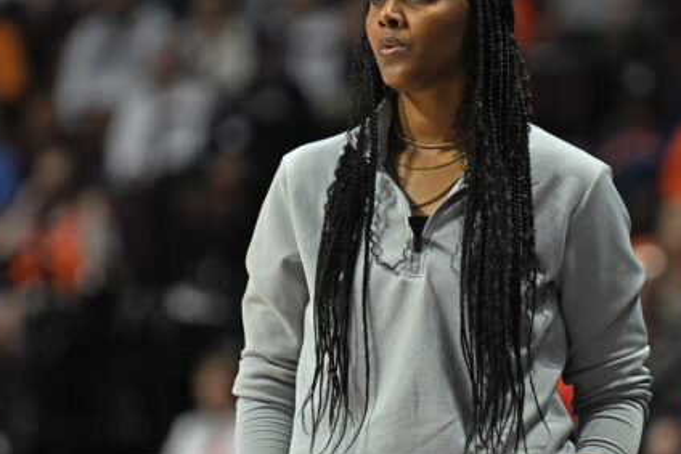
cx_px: 385
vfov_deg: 2.7
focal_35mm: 507
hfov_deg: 4.1
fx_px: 9593
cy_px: 281
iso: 3200
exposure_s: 1/800
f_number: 4
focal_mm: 280
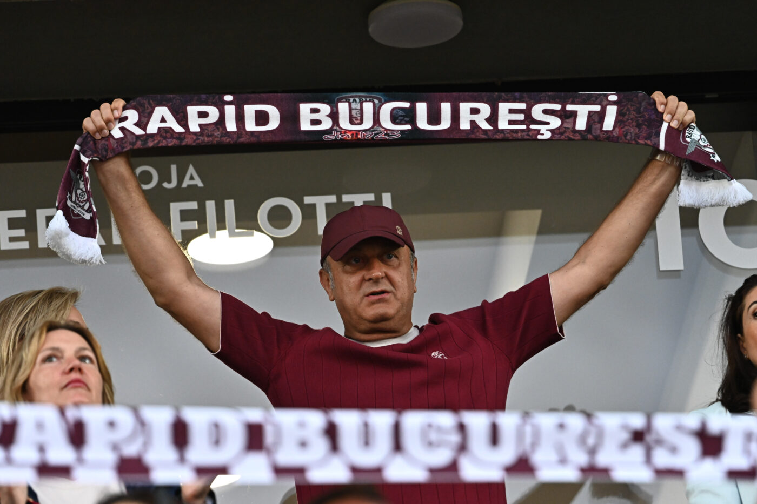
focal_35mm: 310
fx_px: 6517
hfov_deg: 6.6
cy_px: 252
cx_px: 378
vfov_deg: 4.4
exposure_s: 1/500
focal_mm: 310
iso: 3200
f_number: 5.6
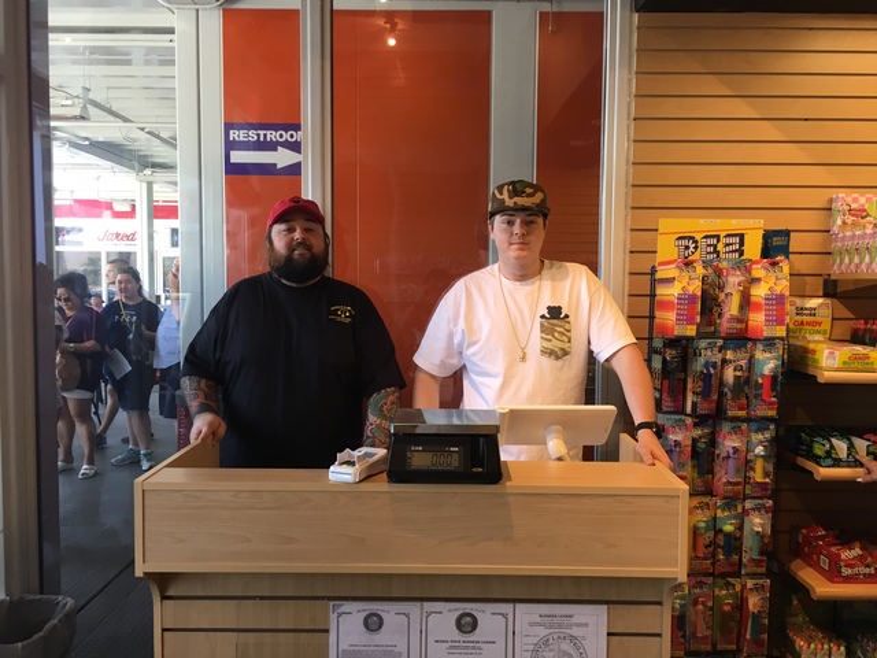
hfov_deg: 61.7
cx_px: 438
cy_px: 329
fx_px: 735
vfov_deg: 48.2
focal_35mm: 29
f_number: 2.2
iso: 50
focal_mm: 4.15
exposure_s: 1/30
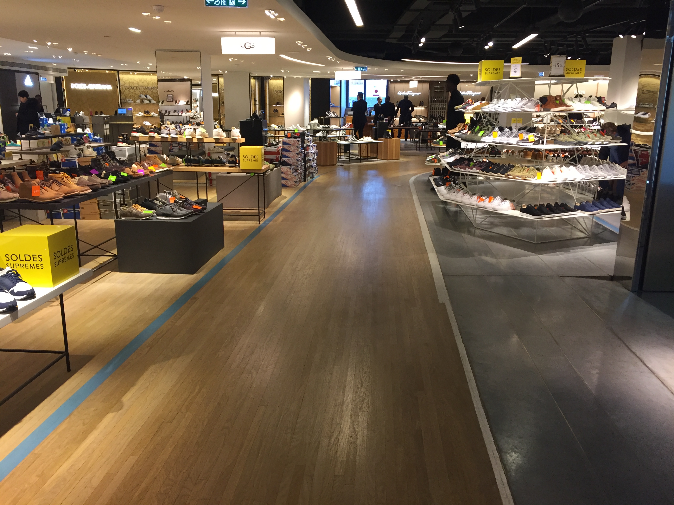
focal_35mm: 29
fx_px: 565
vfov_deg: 48.2
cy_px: 252
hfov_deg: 61.7
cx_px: 337
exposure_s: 1/33
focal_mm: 4.15
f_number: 2.2
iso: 64
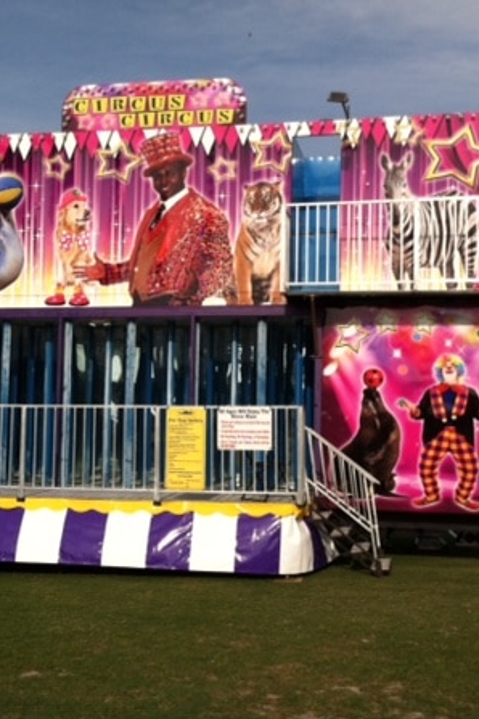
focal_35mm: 52
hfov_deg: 26.0
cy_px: 341
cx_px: 203
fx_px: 1038
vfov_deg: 38.2
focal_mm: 3.85
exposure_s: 1/1765
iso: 80
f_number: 2.8
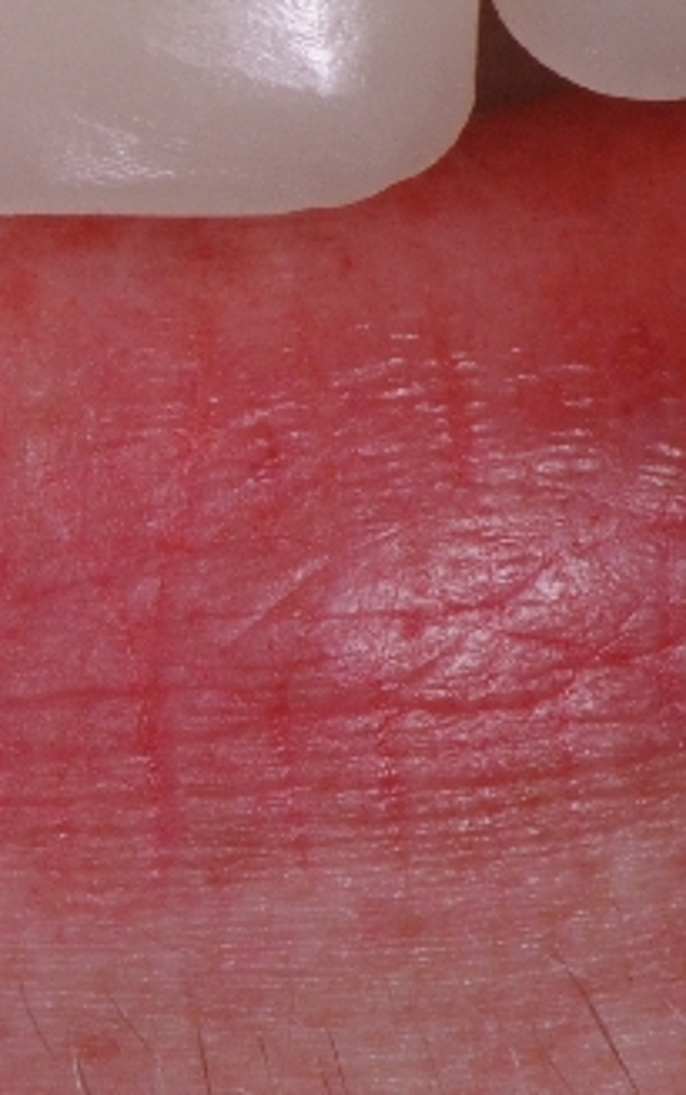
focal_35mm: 630
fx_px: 18804
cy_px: 40
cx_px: -345
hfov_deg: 2.1
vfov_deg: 3.3
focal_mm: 105
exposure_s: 1/160
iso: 320
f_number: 20
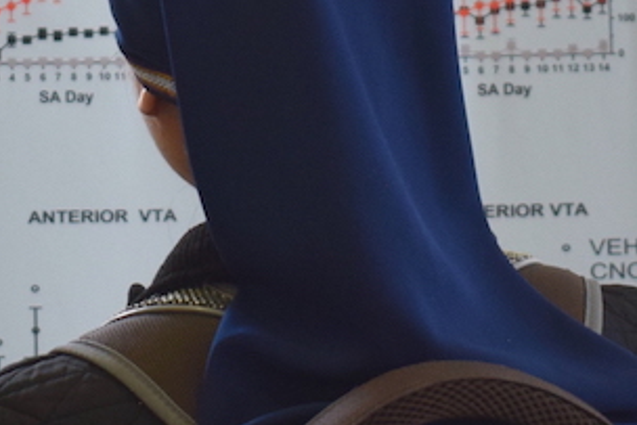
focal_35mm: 214
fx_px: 3796
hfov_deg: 9.6
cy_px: 71
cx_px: 176
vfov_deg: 6.4
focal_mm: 29
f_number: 5
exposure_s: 1/100
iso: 400
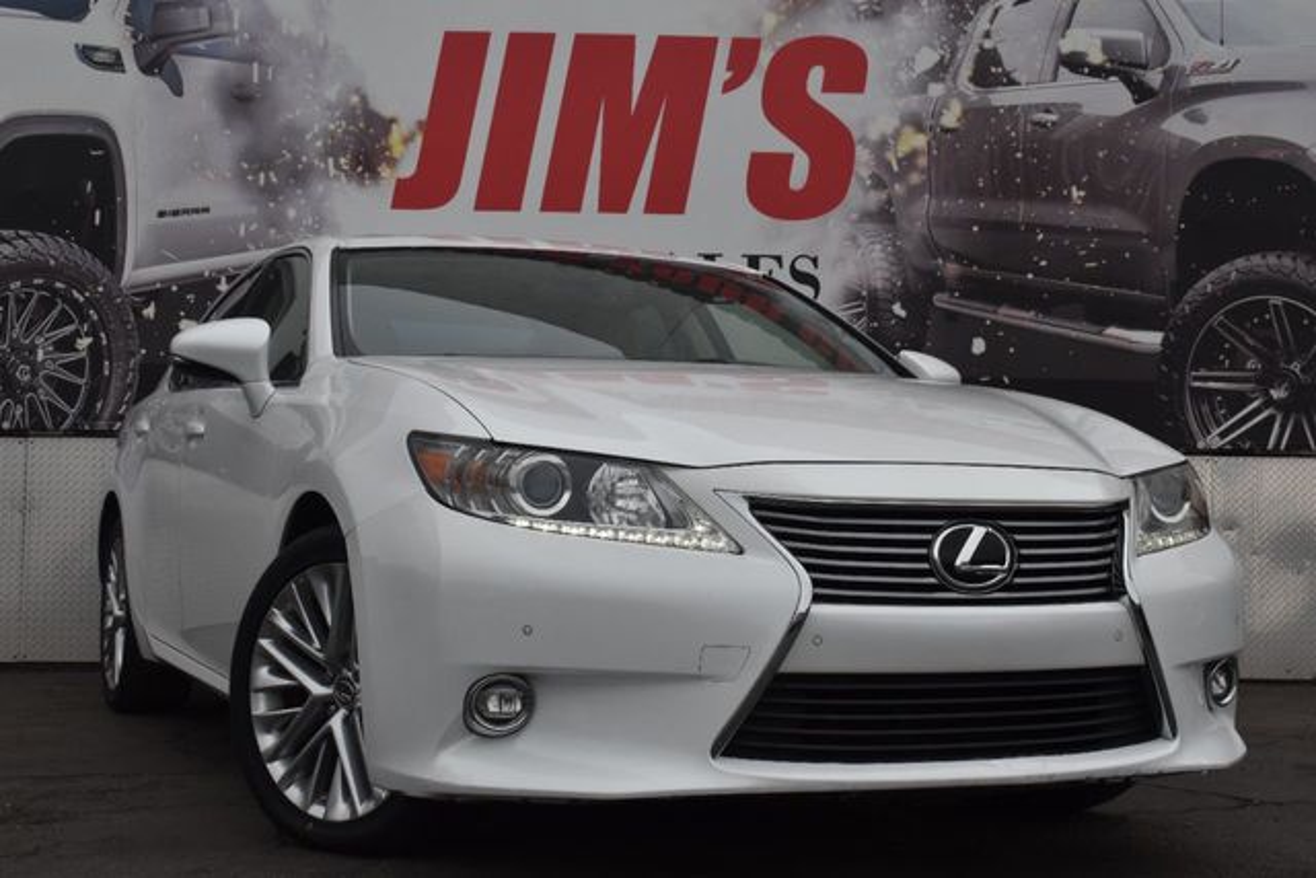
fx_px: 1919
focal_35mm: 52
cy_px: 439
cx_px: 658
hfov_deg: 37.8
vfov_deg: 25.8
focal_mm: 35
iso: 400
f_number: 13
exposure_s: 1/640
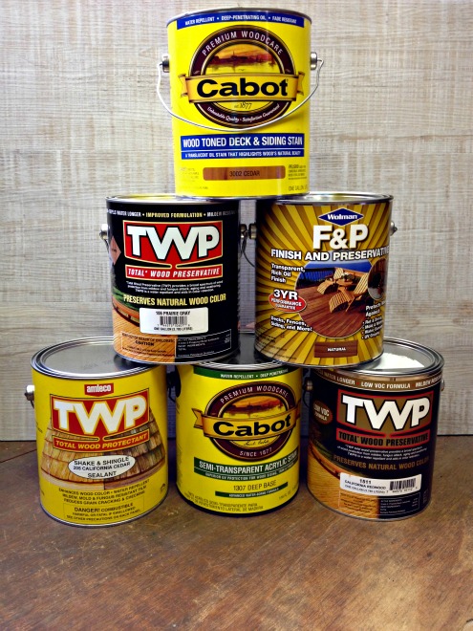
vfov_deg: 52.6
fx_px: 638
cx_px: 236
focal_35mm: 35
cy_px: 316
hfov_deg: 40.7
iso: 64
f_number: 2.4
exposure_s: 1/20
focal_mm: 4.28
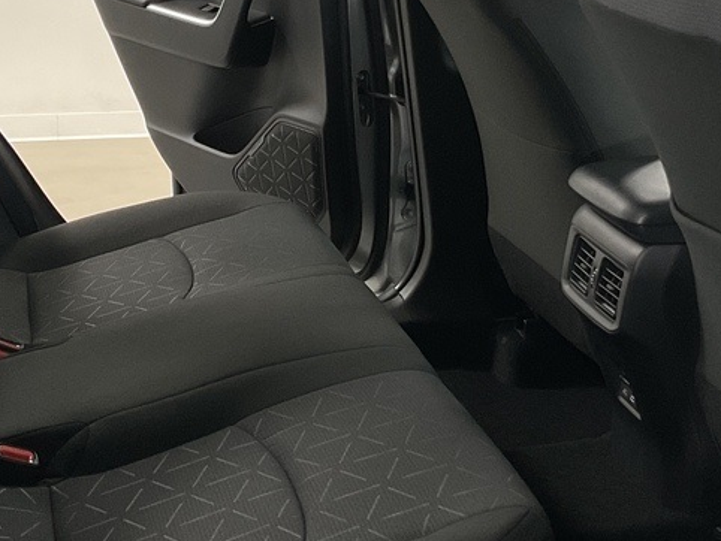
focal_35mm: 77
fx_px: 1605
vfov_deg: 19.0
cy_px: 112
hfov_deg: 25.3
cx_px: 383
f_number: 1.8
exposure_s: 1/120
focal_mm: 3
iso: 40
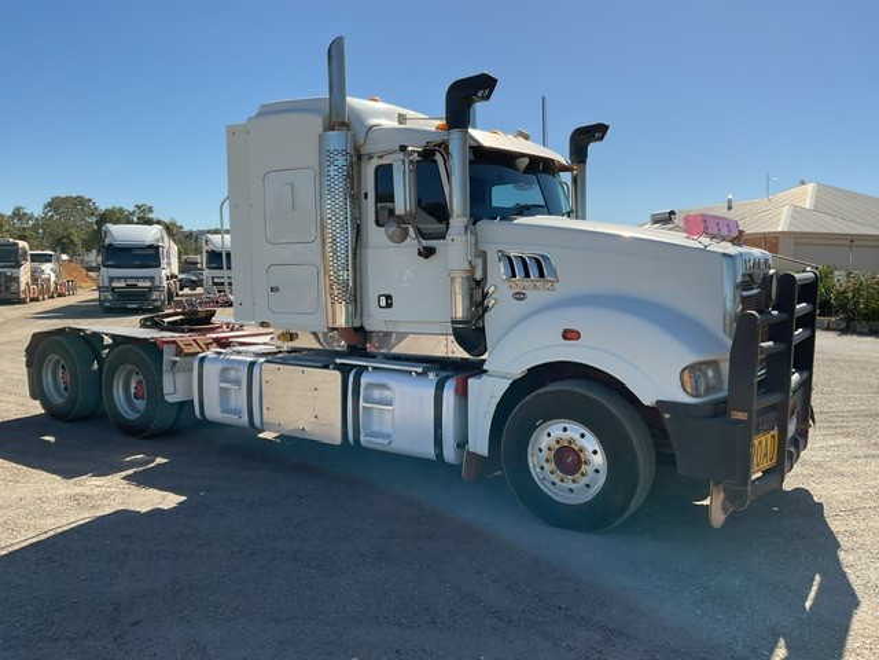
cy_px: 330
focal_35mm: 29
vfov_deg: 48.2
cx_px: 440
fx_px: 736
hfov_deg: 61.7
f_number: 1.8
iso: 16
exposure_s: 1/2058
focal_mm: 3
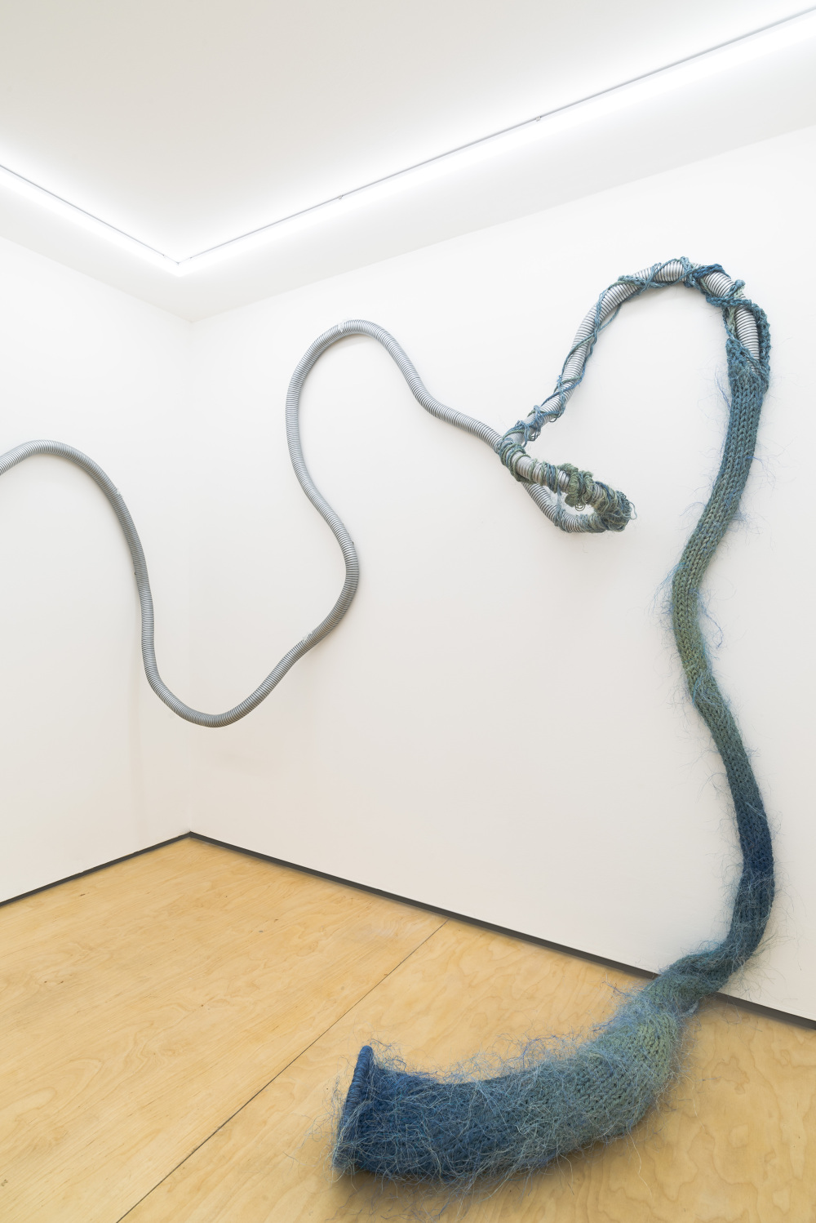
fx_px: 611
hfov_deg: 67.4
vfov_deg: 90.0
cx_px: 408
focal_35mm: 18
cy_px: 612
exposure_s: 1
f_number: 11
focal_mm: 18
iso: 100
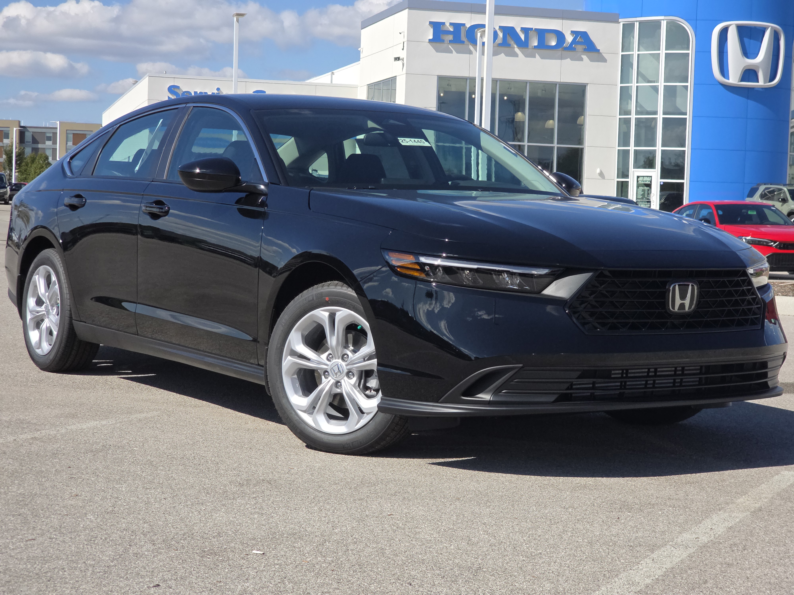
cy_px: 298
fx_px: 1583
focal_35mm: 69
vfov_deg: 21.3
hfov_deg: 28.2
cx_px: 397
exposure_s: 1/2302
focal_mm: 7.9
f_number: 2.4
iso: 50
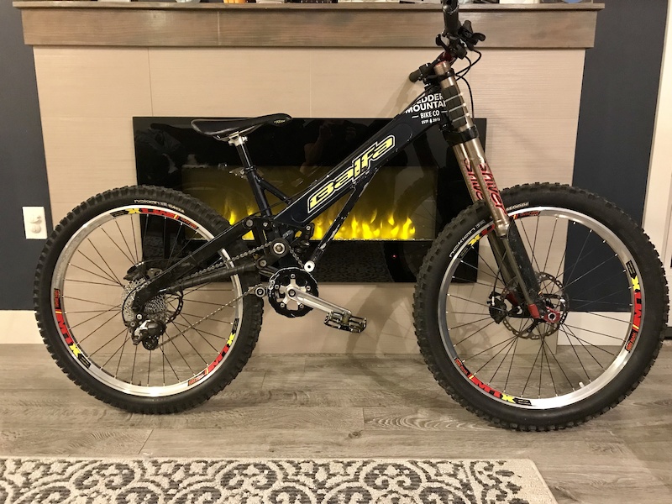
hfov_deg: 63.4
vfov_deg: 49.7
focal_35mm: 28
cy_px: 252
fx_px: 544
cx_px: 336
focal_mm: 3.99
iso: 100
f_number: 1.8
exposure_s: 1/4
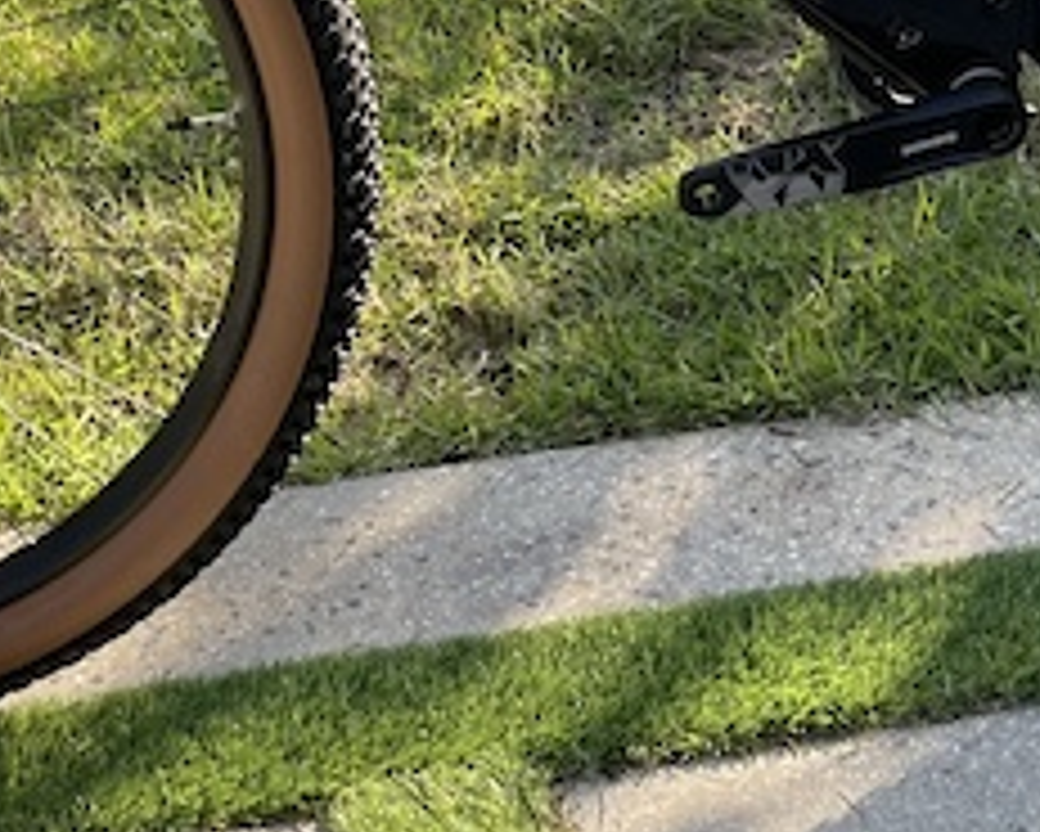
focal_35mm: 88
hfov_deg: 21.7
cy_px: -166
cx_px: 657
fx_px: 2710
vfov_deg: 16.7
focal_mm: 4.2
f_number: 1.6
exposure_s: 1/493
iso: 32
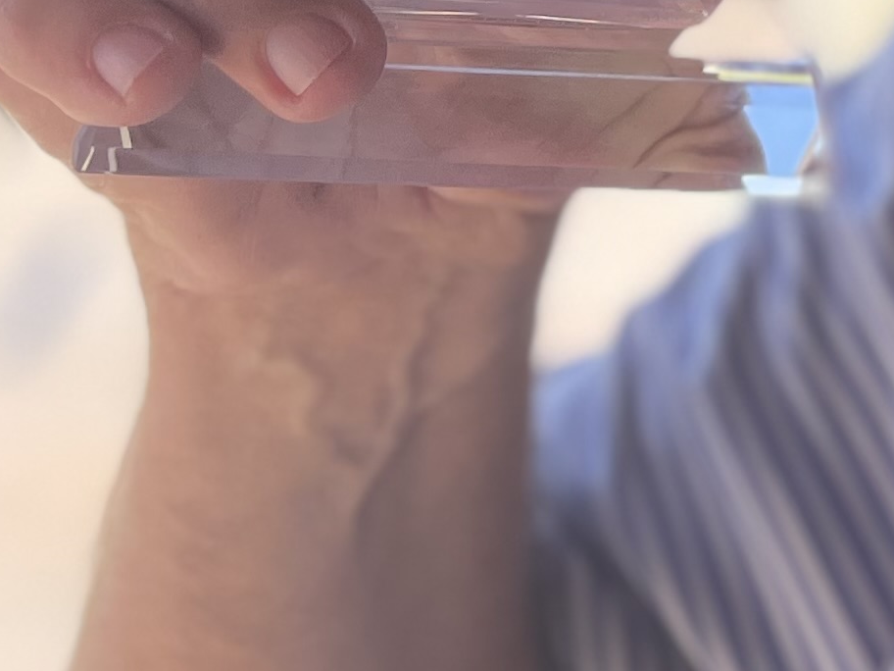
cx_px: 1714
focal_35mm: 115
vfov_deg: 11.7
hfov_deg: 14.6
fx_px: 2970
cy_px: -621
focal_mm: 4.2
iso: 50
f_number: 1.6
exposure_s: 1/1024
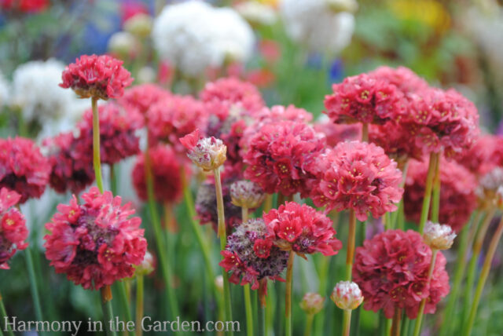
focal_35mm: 82
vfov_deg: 16.6
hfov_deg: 24.6
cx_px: 252
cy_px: 168
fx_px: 1154
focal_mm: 55
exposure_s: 1/160
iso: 100
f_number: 6.3
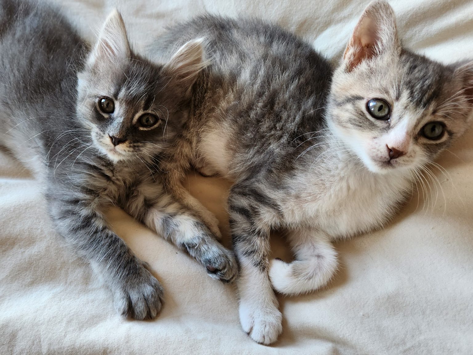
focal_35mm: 23
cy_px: 178
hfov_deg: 73.9
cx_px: 236
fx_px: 314
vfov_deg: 58.9
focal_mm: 5.4
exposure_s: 1/120
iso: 160
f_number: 1.8
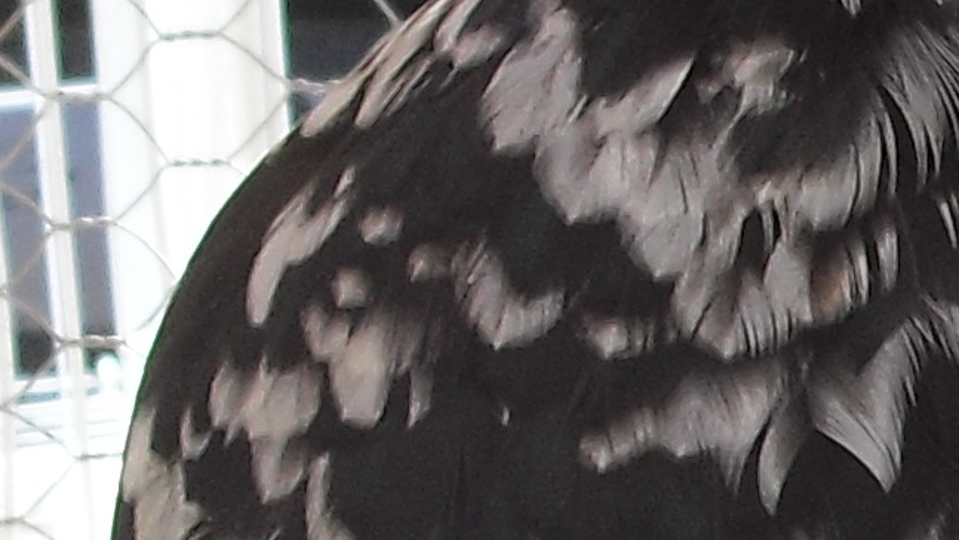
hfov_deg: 9.6
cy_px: 435
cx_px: 1250
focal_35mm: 221
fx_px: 5620
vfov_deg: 5.5
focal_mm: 6.3
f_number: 3.1
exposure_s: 1/160
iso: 100
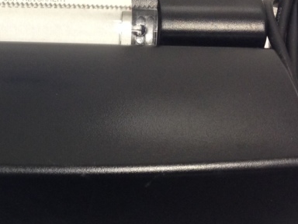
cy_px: 141
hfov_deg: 21.6
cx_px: 12
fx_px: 758
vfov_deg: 16.8
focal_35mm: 88
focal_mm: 4.12
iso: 125
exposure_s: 1/20
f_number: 2.4
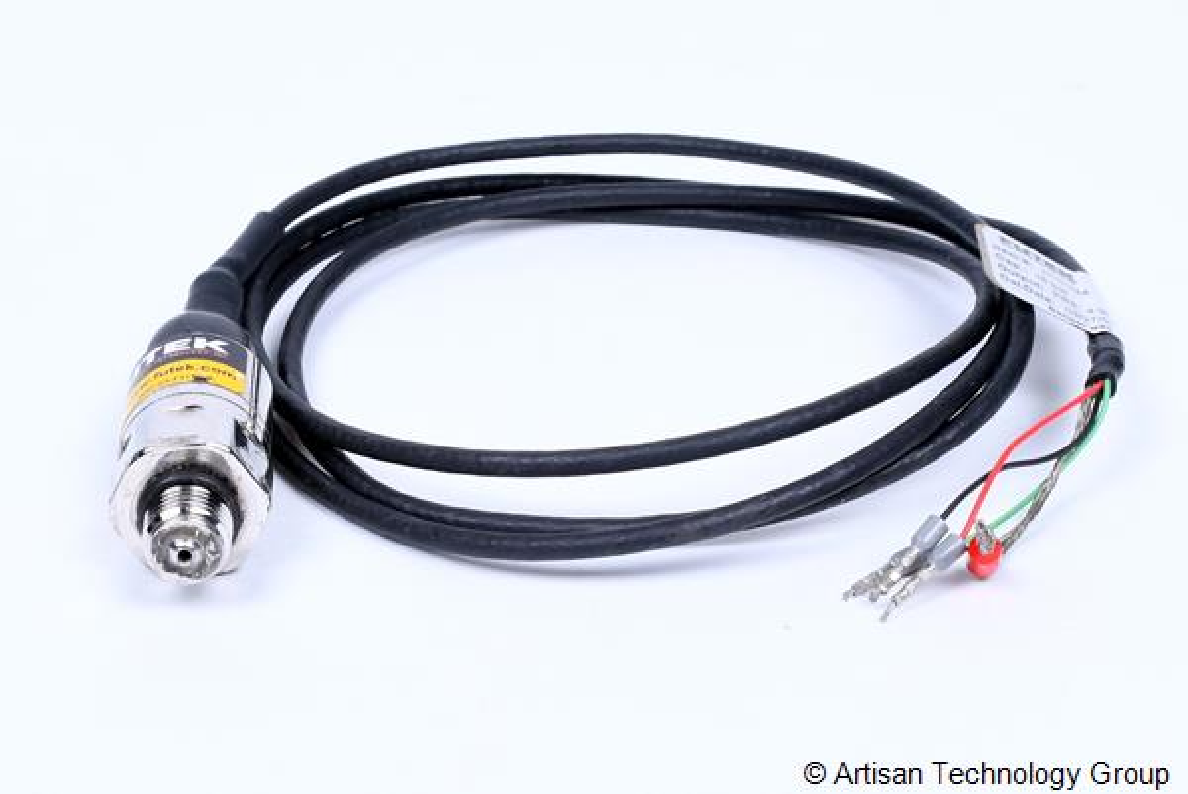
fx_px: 1585
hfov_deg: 41.1
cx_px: 594
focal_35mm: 48
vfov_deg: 28.1
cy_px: 397
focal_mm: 32
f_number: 14
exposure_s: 1/200
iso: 200
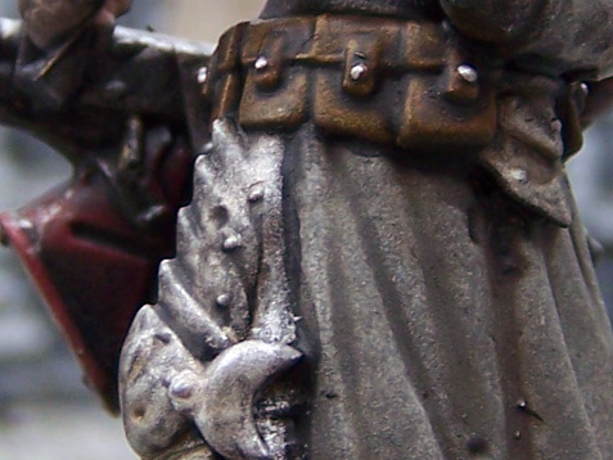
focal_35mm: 163
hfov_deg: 12.1
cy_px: 163
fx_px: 2887
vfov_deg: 9.1
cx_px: 211
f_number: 2.8
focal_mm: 6.3
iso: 80
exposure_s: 1/60
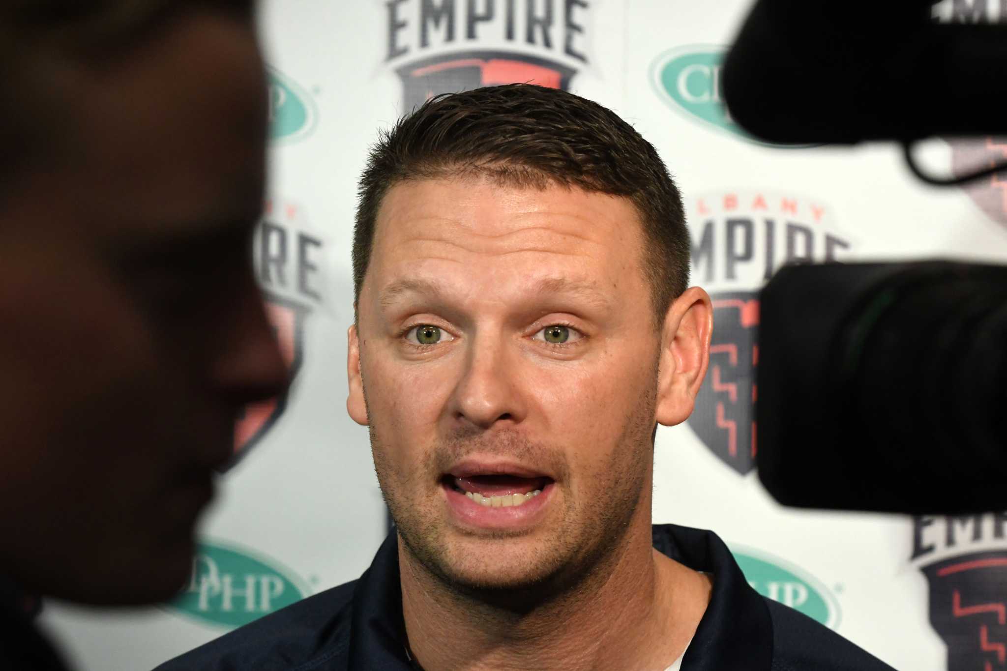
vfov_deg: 7.9
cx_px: 504
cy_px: 336
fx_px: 4866
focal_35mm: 174
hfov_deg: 11.8
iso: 3200
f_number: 4
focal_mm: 116
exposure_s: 1/640
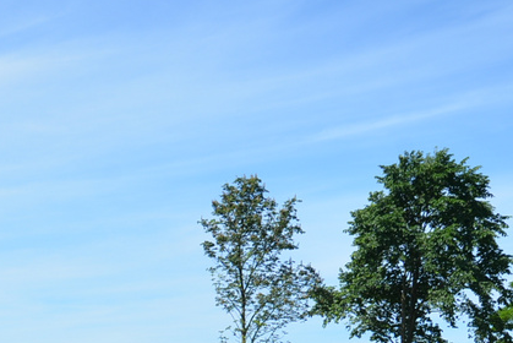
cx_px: -103
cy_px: 647
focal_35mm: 112
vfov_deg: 11.3
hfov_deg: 17.4
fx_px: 1597
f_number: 8
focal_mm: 29
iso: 100
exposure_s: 1/200
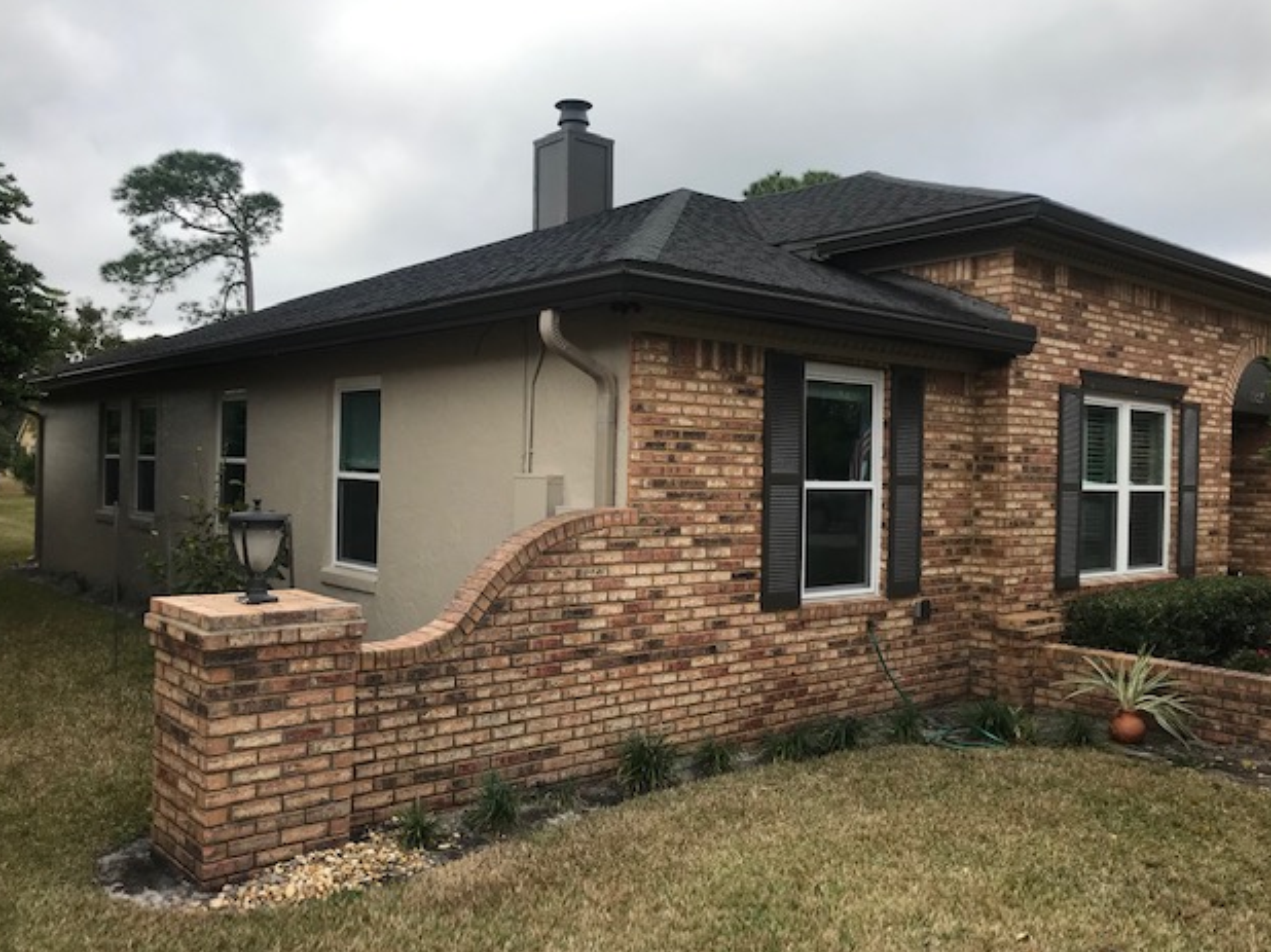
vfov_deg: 48.2
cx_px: 631
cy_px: 471
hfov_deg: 61.7
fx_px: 1064
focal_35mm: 29
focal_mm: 3.99
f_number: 1.8
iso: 20
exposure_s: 1/1709
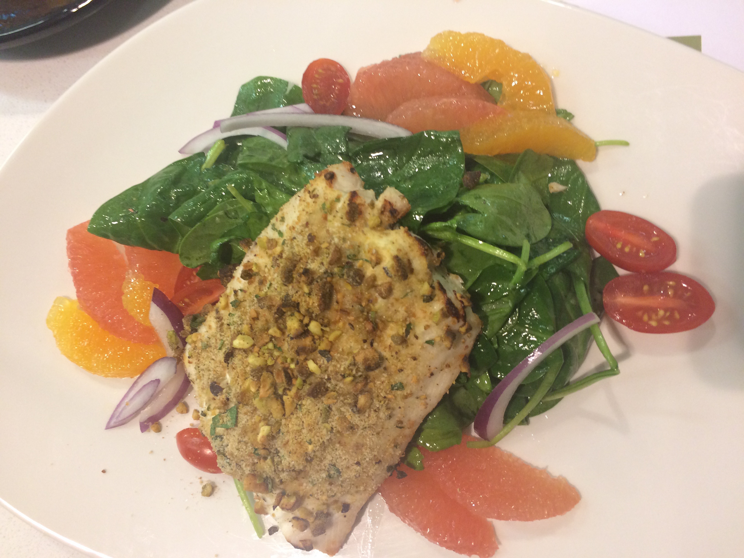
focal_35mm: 29
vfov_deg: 48.2
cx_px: 372
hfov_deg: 61.7
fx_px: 623
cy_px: 279
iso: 125
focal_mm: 4.15
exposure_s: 1/30
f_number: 2.2
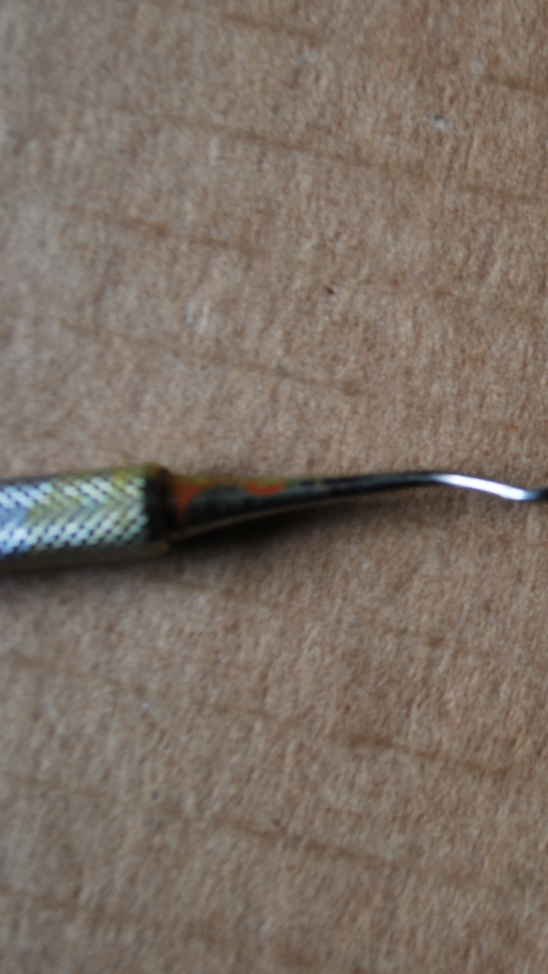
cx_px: 701
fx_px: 2041
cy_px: 466
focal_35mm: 79
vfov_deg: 26.8
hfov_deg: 14.7
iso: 200
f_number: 4.8
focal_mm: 32
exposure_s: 1/40
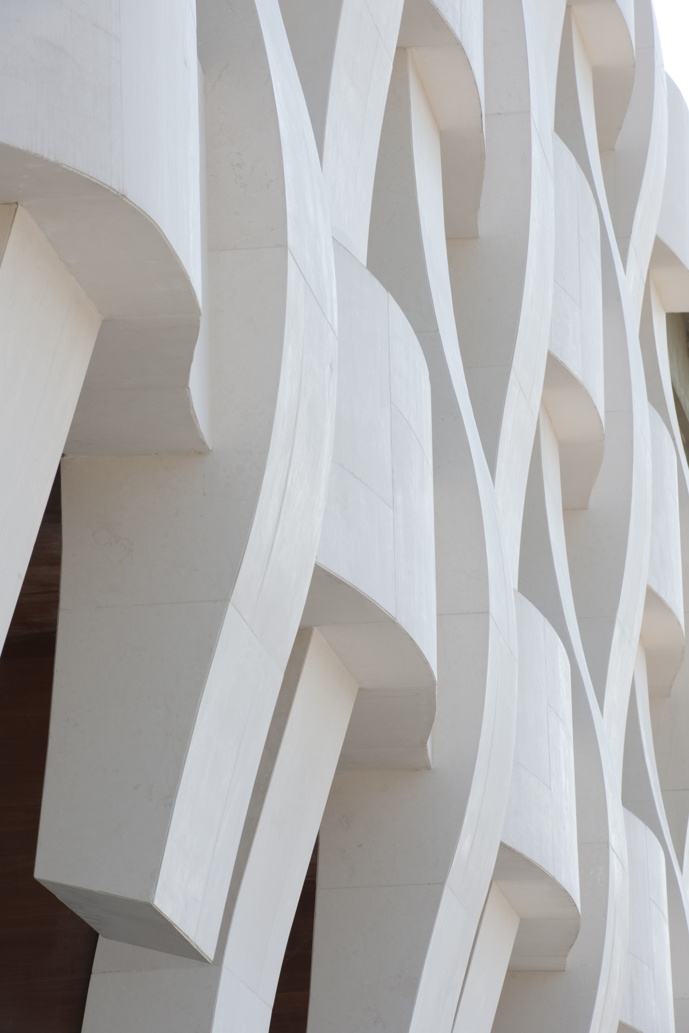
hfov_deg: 6.9
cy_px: 516
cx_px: 344
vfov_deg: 10.3
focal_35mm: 200
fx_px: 5741
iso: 100
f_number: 16
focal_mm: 200
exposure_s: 1/40
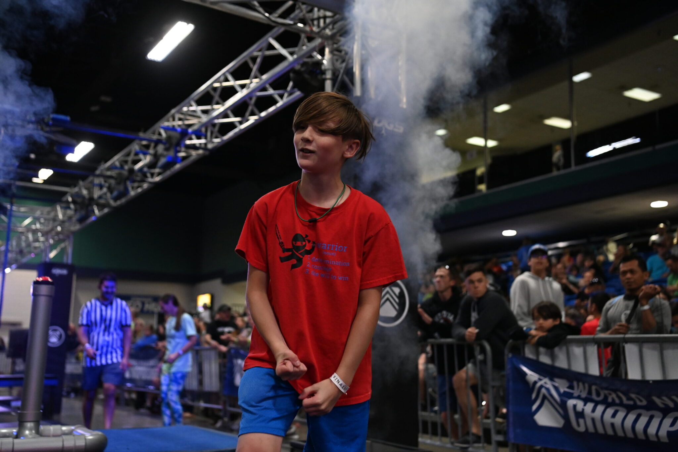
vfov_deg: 33.4
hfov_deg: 48.5
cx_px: 339
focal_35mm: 40
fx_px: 753
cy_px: 226
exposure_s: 1/500
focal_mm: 40
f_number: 3.2
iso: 5000
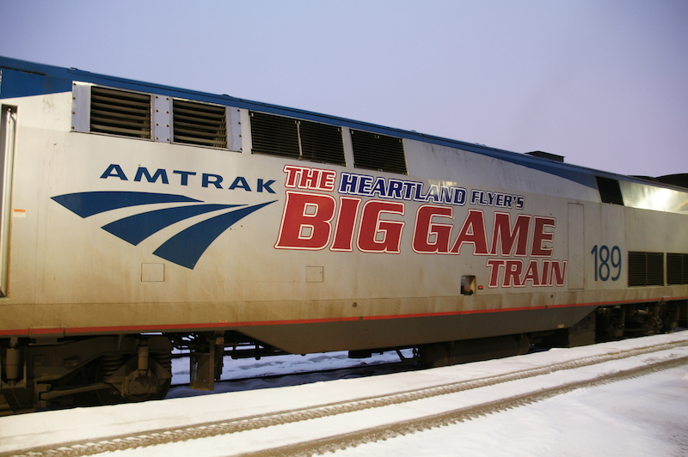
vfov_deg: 47.9
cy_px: 228
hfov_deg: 67.4
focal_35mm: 27
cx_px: 344
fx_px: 516
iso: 400
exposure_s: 1/6
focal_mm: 18
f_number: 3.5
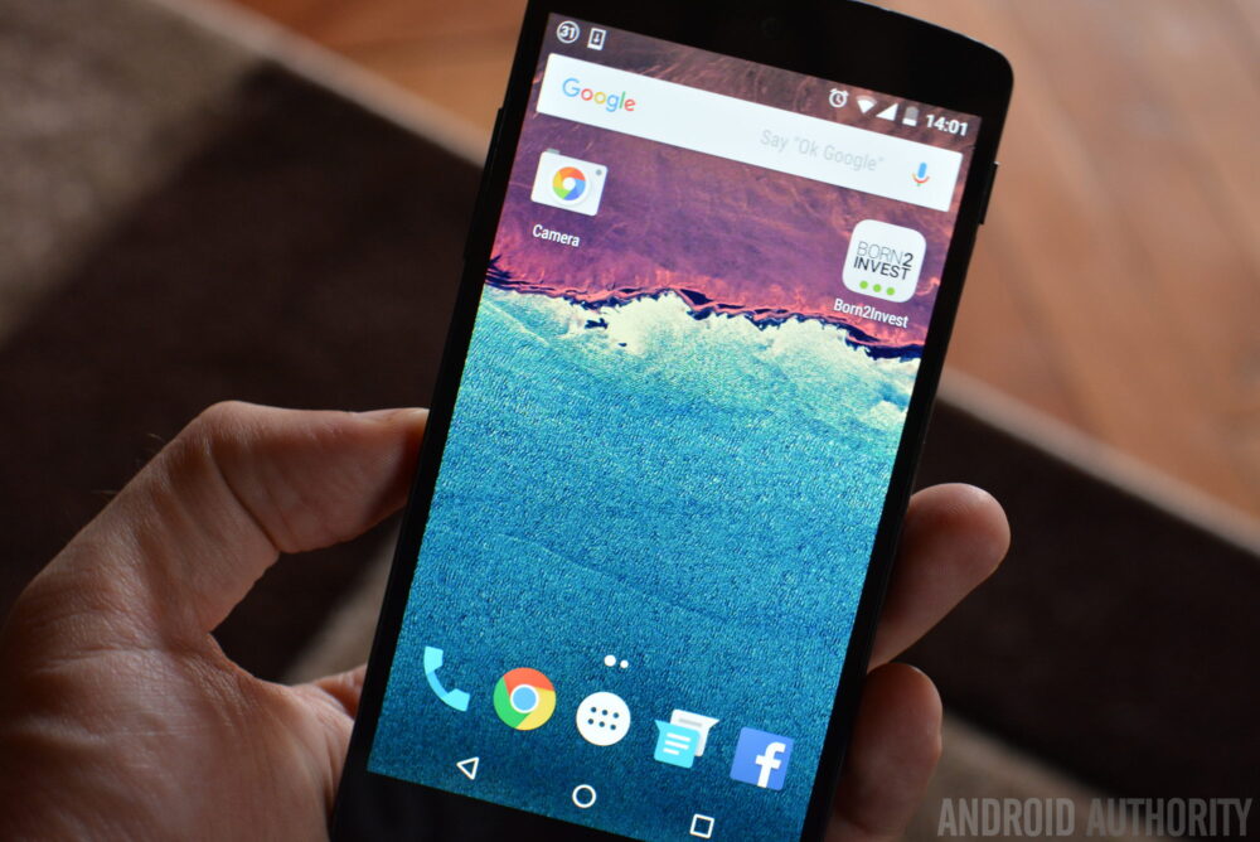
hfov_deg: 26.0
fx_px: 2731
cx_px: 630
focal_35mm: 78
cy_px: 421
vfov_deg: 17.5
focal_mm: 52
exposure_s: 1/30
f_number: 5.6
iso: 900
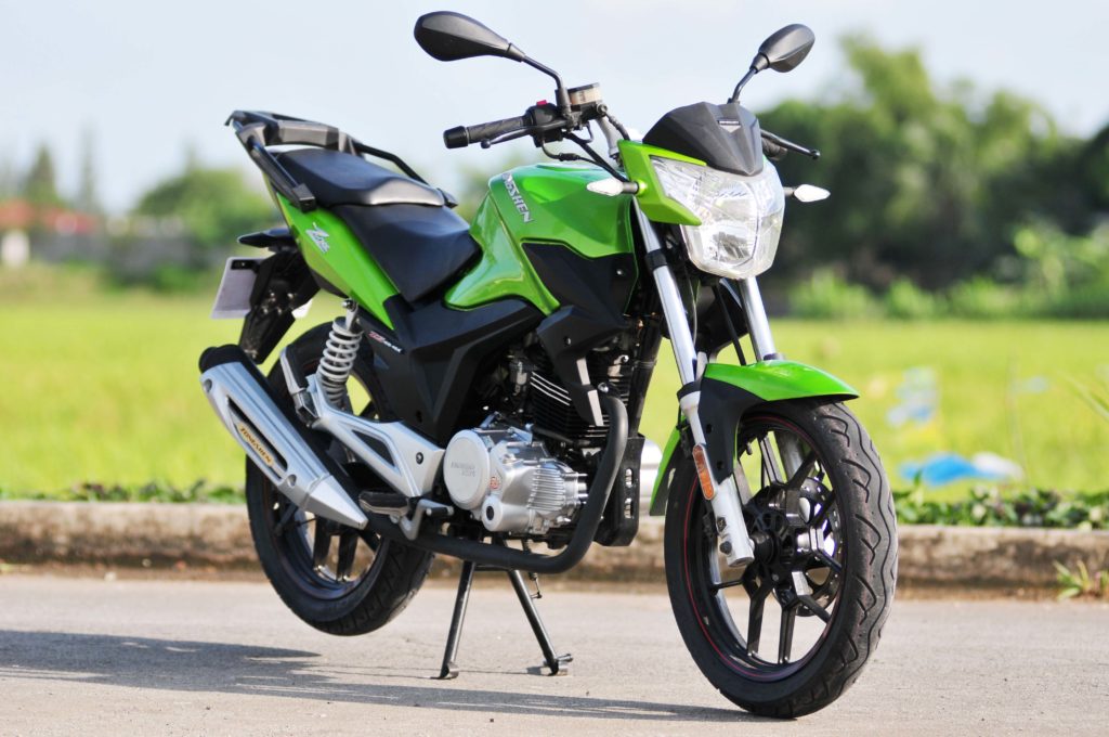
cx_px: 554
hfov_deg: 11.4
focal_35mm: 180
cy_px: 368
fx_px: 5538
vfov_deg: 7.6
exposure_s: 1/2000
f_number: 2.8
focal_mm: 120
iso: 200
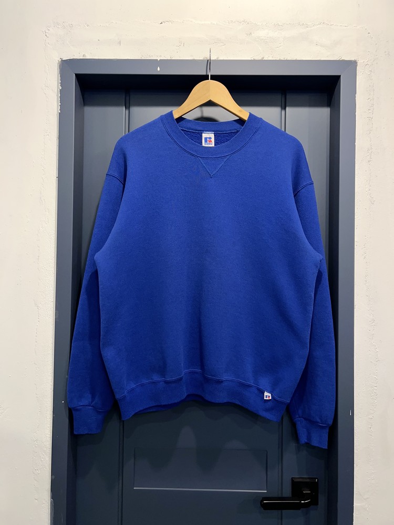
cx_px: 197
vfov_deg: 67.3
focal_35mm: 26
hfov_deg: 53.1
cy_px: 262
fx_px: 395
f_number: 1.5
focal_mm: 5.7
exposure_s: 1/120
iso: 80
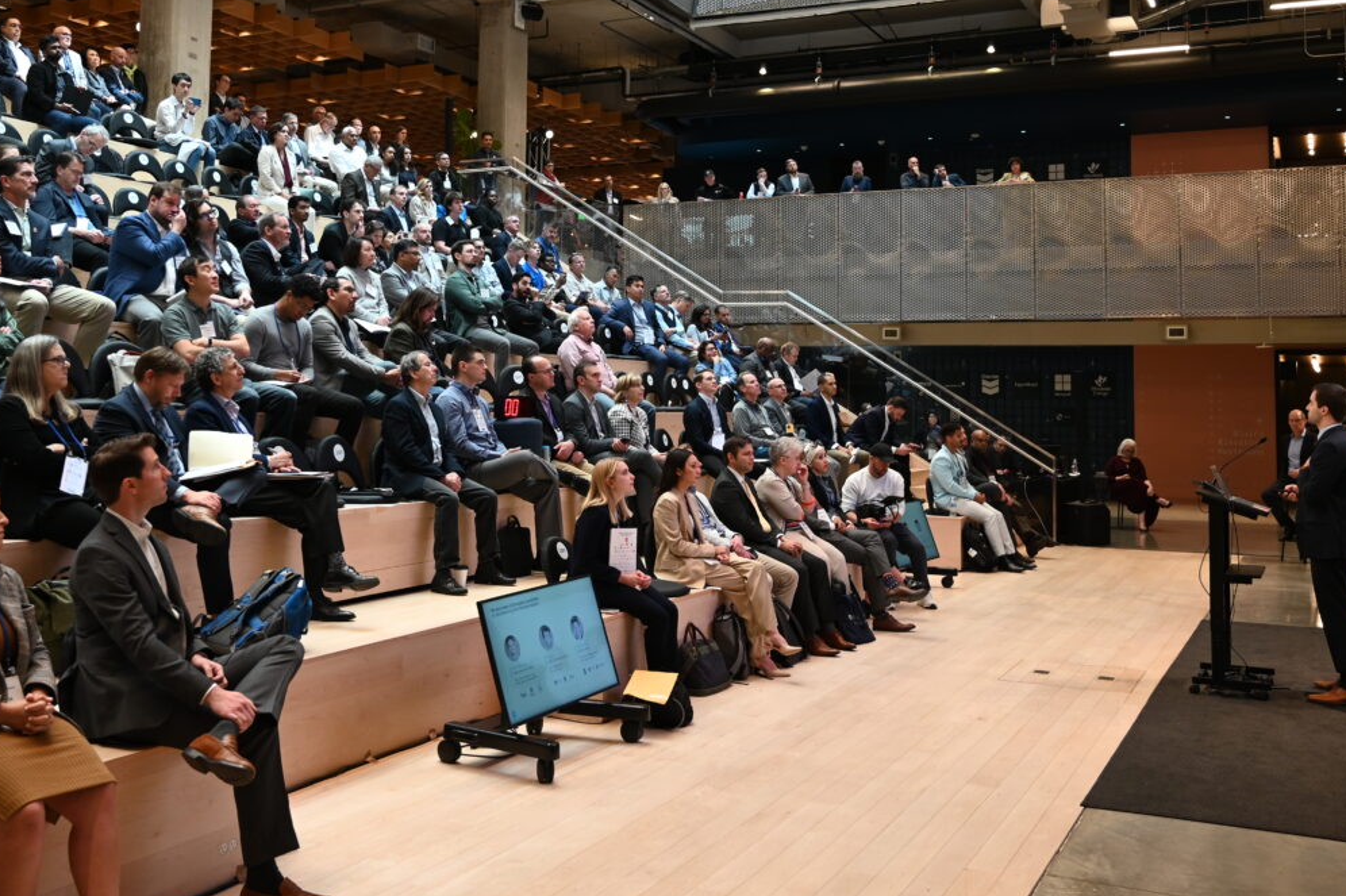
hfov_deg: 51.9
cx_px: 650
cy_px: 301
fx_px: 1383
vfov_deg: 35.6
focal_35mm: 37
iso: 800
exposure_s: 1/125
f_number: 4
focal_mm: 24
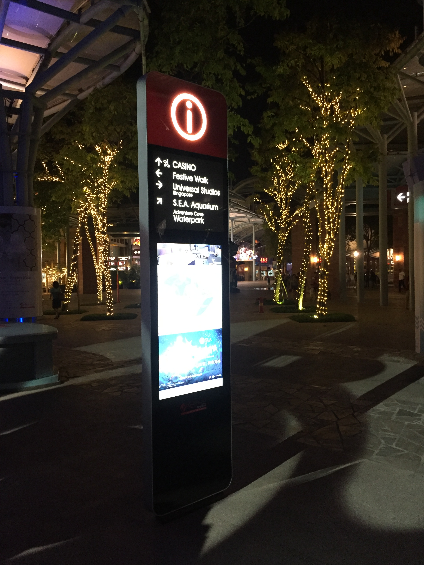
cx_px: 212
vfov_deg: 61.7
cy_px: 282
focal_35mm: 29
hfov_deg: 48.2
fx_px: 474
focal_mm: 4.15
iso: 250
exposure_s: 1/25
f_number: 2.2
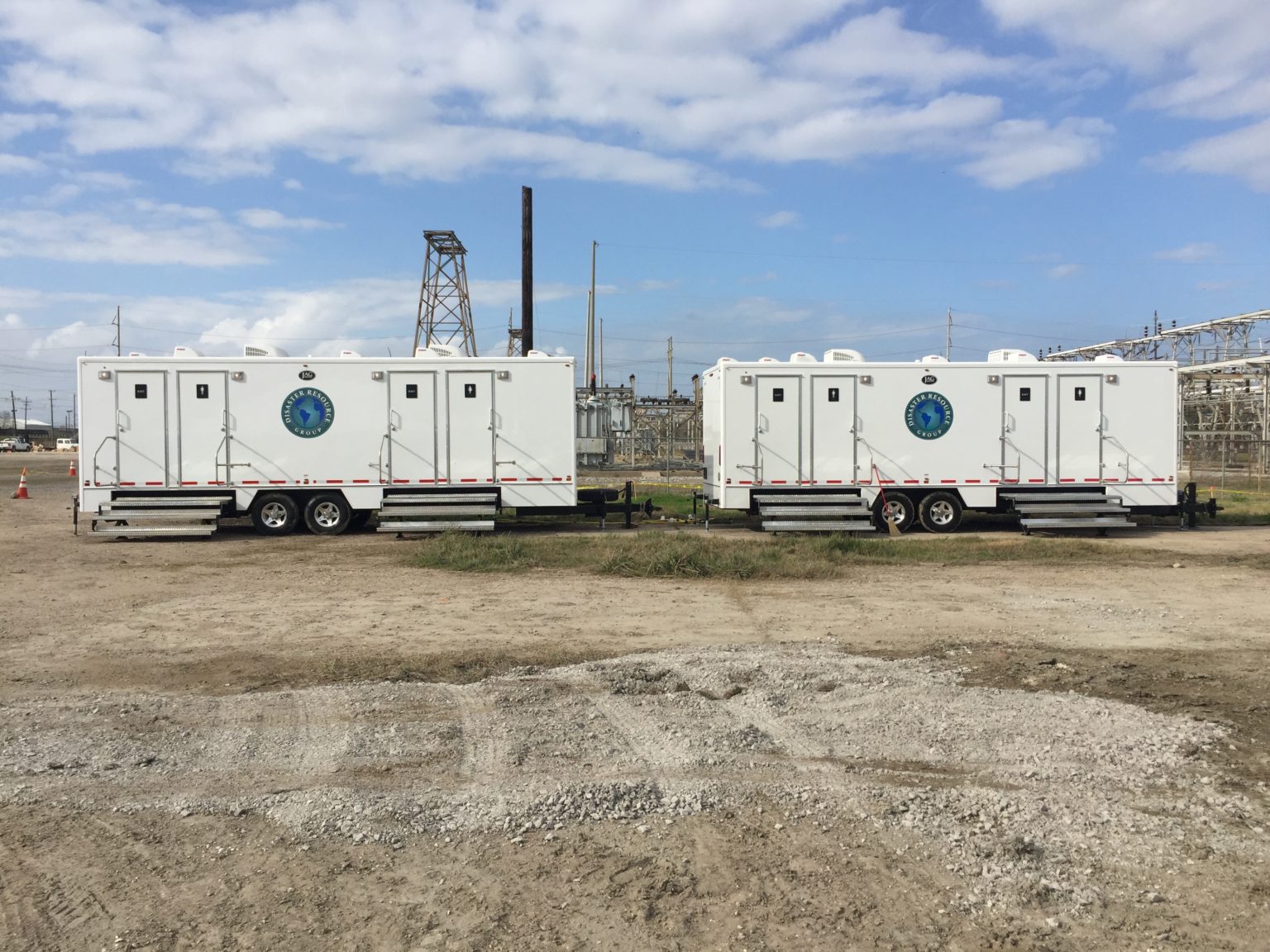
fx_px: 1064
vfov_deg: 48.2
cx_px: 635
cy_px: 476
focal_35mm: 29
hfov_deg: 61.7
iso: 32
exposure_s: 1/3300
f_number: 2.2
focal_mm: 4.15
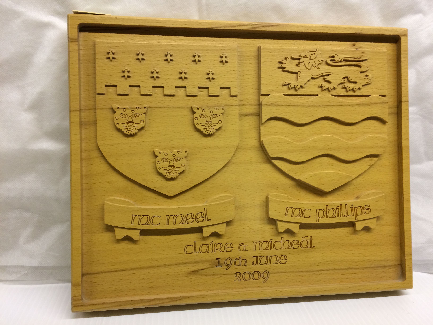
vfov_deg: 48.2
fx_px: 363
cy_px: 162
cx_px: 216
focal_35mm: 29
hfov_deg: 61.7
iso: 80
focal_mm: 4.15
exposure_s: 1/33
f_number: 2.2
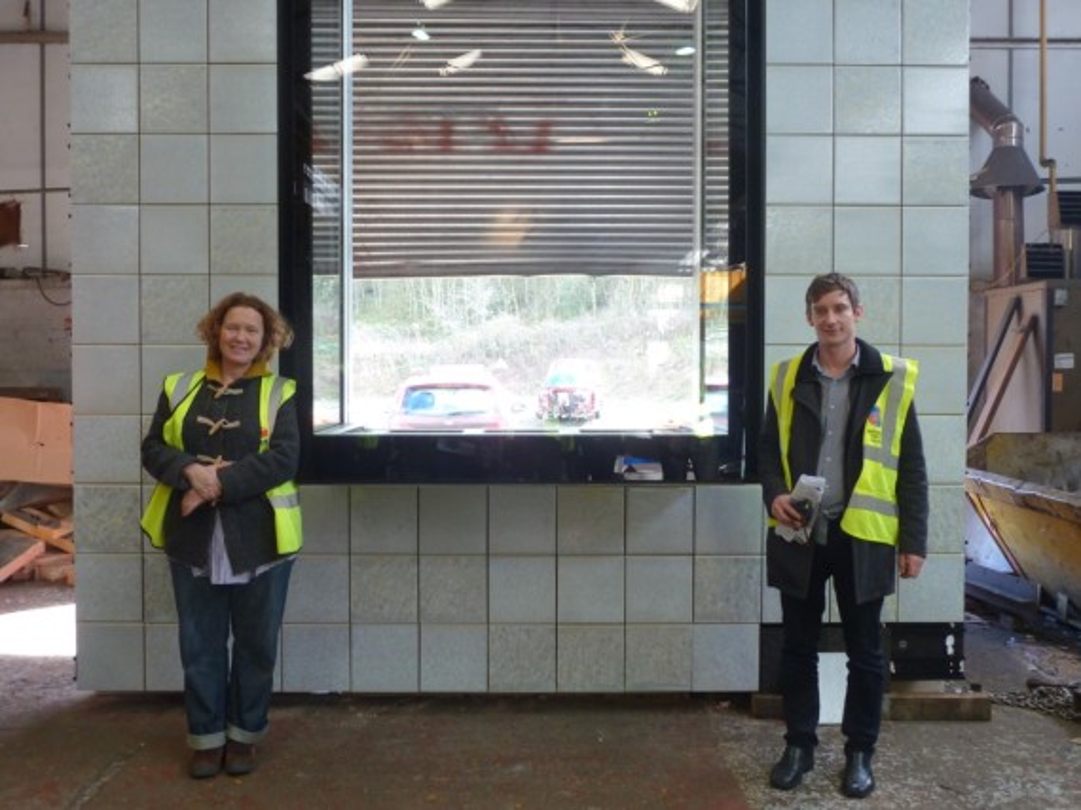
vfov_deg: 44.1
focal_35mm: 32
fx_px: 999
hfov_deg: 56.8
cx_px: 540
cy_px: 405
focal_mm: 5.3
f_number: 3.5
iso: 125
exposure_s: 1/30
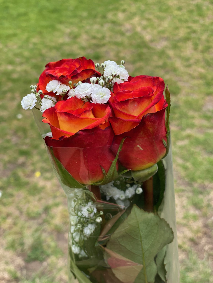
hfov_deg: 28.0
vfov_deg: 36.8
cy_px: 142
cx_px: 106
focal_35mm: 52
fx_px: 427
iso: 20
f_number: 2
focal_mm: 6
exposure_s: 1/551
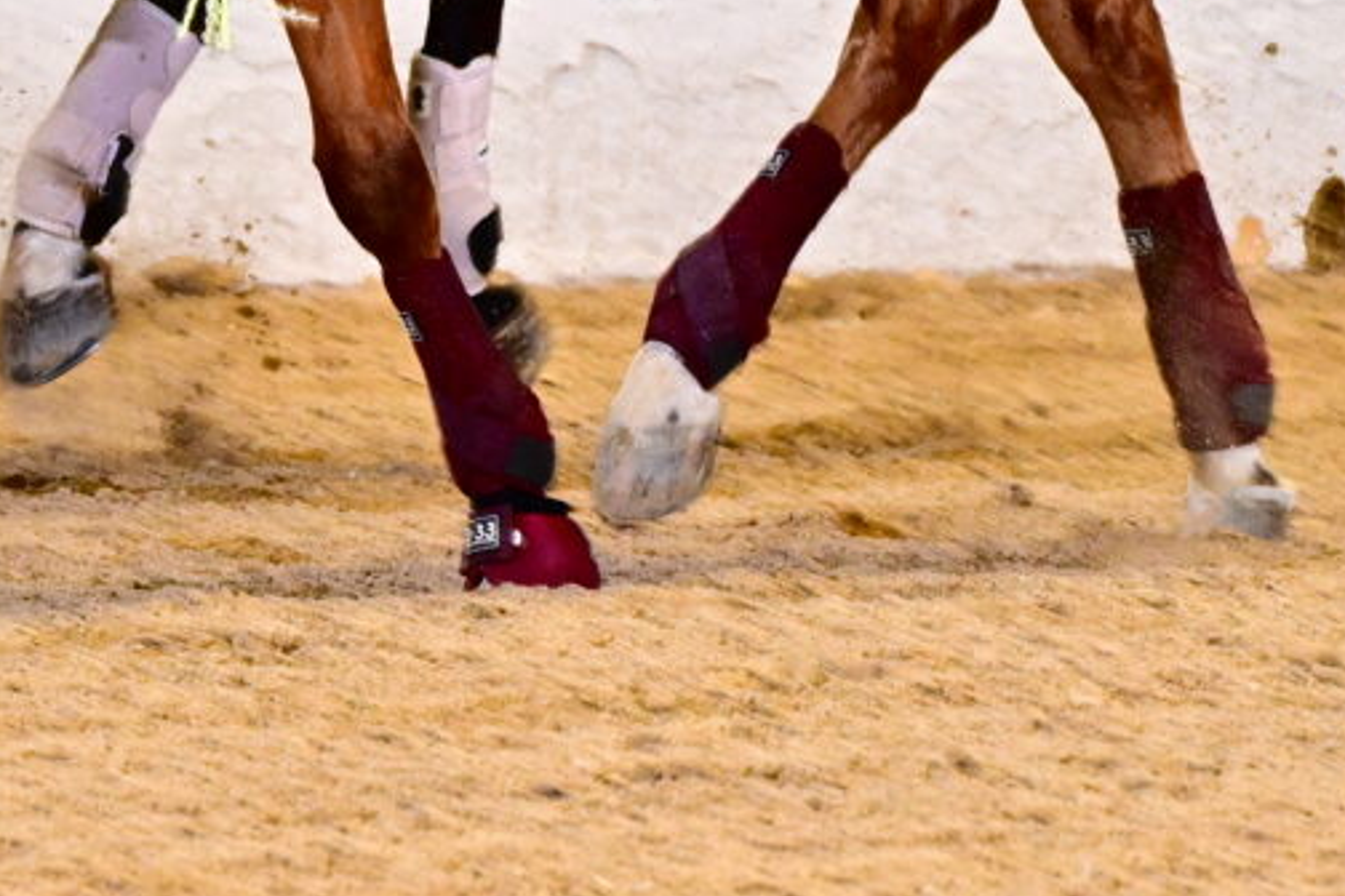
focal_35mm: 813
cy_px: -655
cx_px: 120
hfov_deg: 2.5
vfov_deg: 1.7
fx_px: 30372
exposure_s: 1/200
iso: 2000
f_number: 6.3
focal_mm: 200
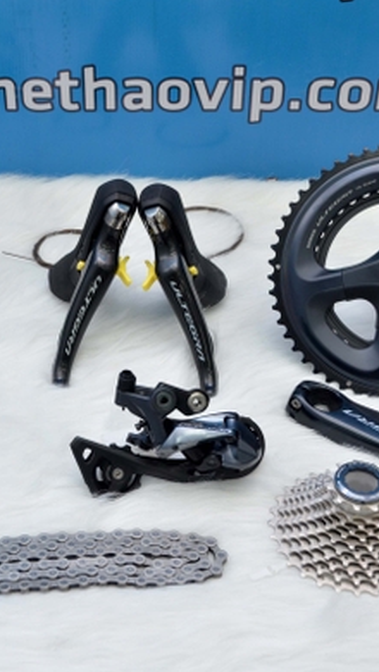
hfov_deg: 22.6
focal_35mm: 53
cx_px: 143
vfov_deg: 39.1
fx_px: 945
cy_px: 333
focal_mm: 22
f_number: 7.1
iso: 800
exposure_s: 1/250
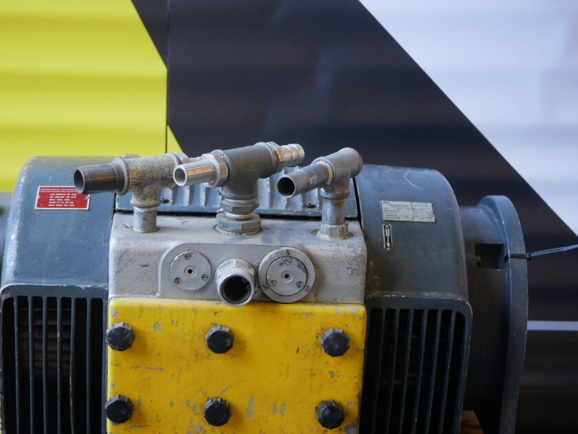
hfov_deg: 26.6
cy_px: 249
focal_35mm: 73
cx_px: 237
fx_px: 1219
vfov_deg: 20.2
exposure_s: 1/60
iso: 500
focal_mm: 30
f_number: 2.8
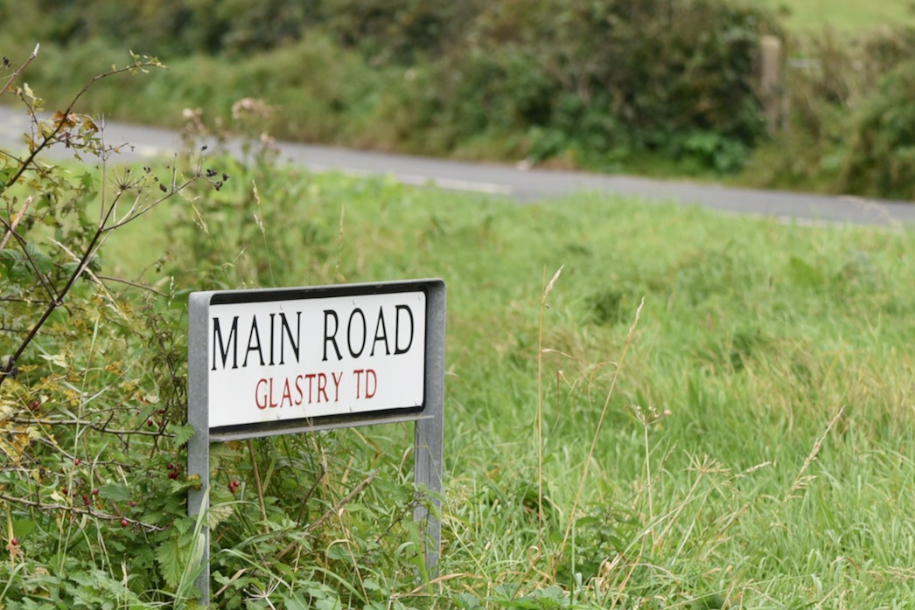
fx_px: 3610
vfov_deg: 9.7
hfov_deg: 14.4
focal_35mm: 142
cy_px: 324
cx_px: 420
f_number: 4.8
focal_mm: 116
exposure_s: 1/60
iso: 400
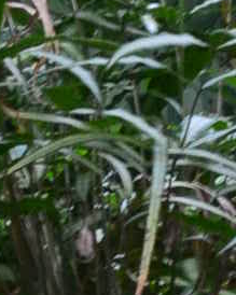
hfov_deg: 2.4
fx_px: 5695
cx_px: -23
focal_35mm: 652
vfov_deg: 2.9
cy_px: -448
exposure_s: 1/50
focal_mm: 55
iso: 1600
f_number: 8
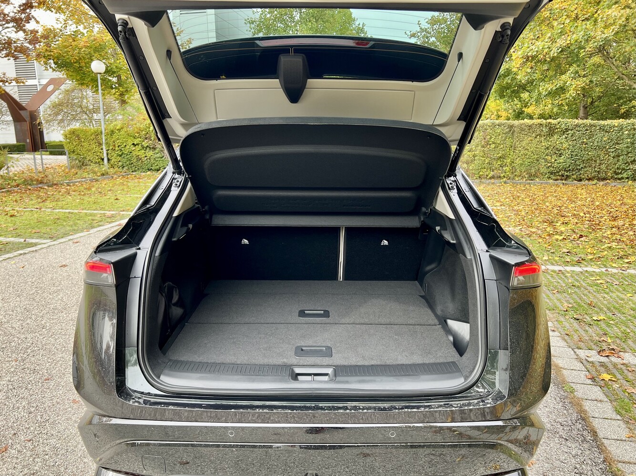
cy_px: 238
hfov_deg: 67.3
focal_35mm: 26
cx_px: 318
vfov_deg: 53.0
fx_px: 478
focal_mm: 5.7
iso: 40
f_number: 1.5
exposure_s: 1/223
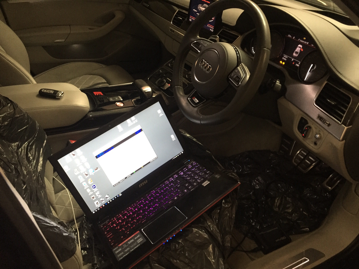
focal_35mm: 29
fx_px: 301
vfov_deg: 48.2
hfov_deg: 61.7
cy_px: 134
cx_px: 180
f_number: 2.2
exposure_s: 1/20
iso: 250
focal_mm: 4.15
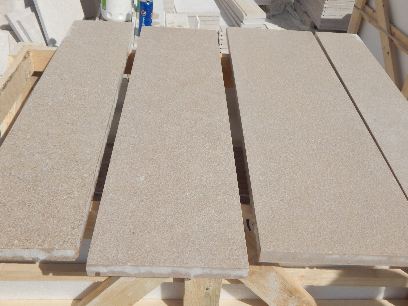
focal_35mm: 38
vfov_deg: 37.7
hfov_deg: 49.0
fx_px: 448
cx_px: 204
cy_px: 153
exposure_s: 1/800
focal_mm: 6.8
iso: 125
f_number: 6.9
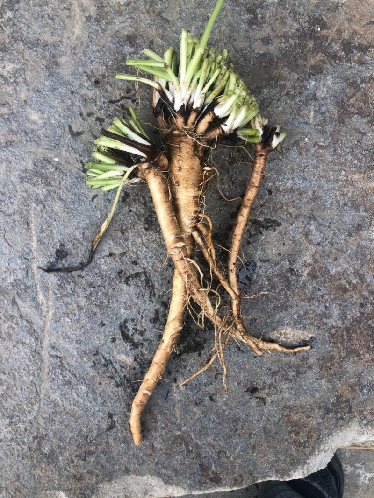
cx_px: 187
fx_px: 403
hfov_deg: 49.7
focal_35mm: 28
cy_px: 249
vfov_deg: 63.4
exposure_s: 1/120
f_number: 1.8
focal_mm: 3.99
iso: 40
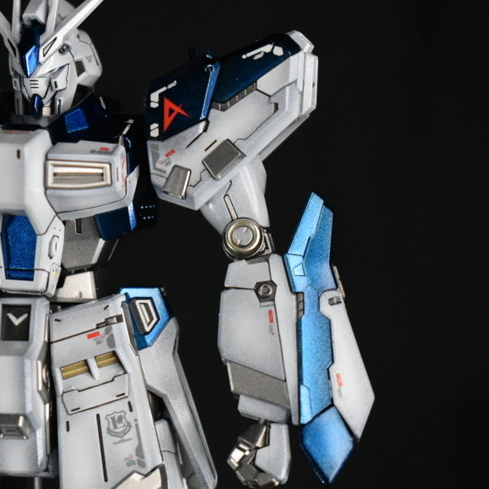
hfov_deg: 16.6
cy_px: 252
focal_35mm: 103
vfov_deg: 16.9
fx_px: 1646
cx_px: 35
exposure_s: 1/50
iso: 3200
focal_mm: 42
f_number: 5
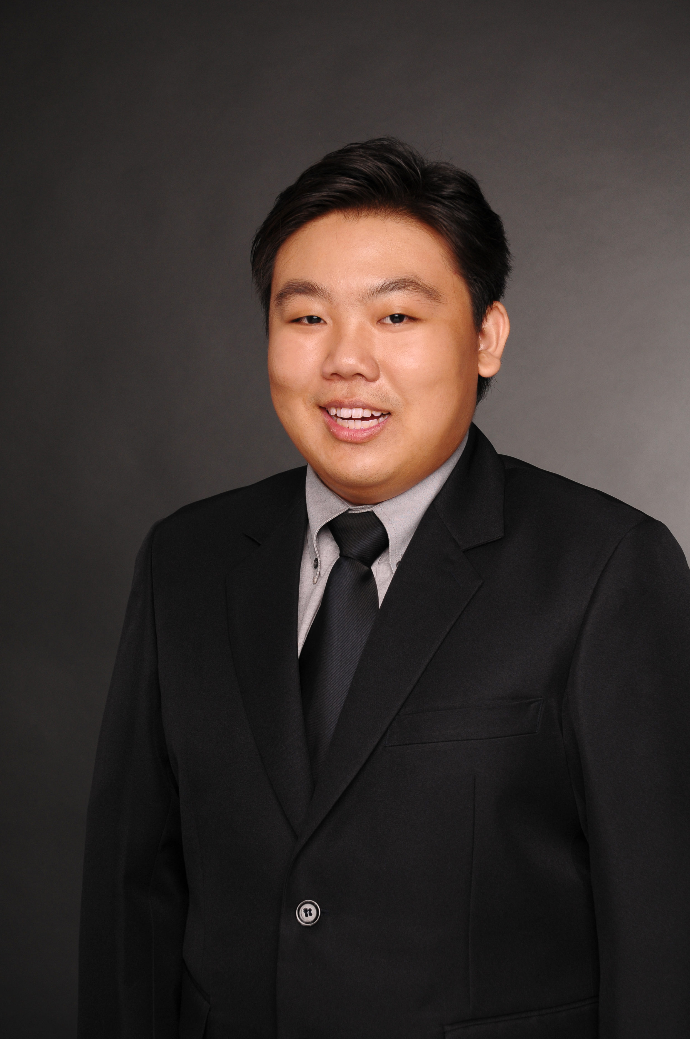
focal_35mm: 72
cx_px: 345
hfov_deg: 18.9
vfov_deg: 28.1
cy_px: 520
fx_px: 2075
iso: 250
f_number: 5.6
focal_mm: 48
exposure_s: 1/160
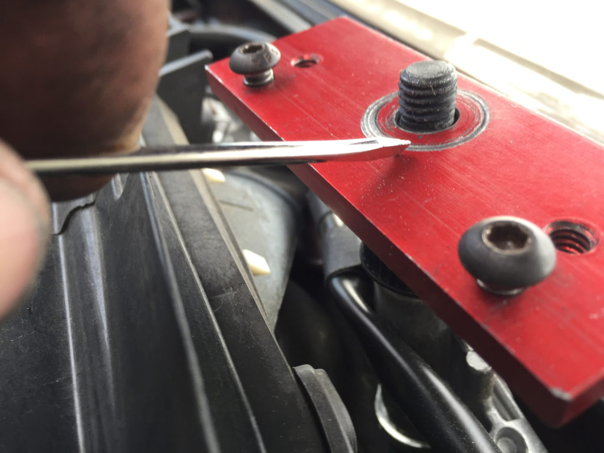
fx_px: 506
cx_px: 302
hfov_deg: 61.7
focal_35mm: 29
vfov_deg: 48.2
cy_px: 226
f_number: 2.2
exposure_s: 1/120
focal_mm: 4.15
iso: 50
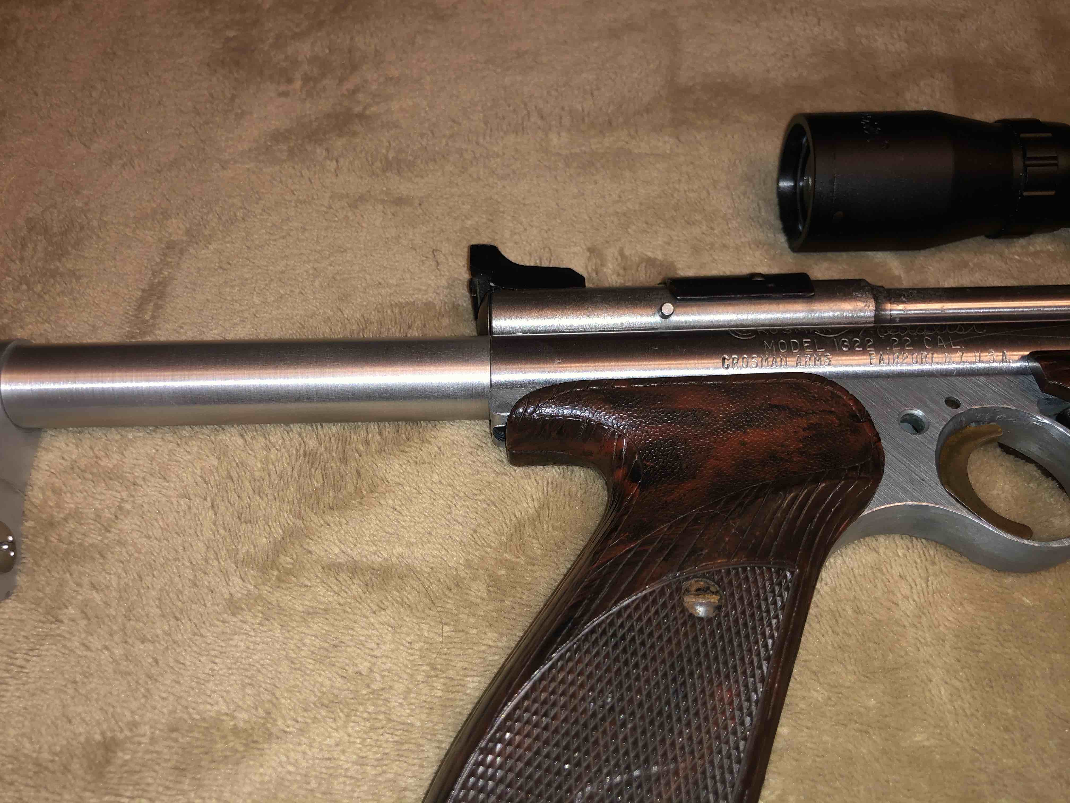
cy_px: 402
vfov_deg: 49.7
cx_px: 535
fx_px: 865
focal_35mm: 28
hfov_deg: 63.4
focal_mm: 4
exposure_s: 1/6
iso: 20
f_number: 1.8
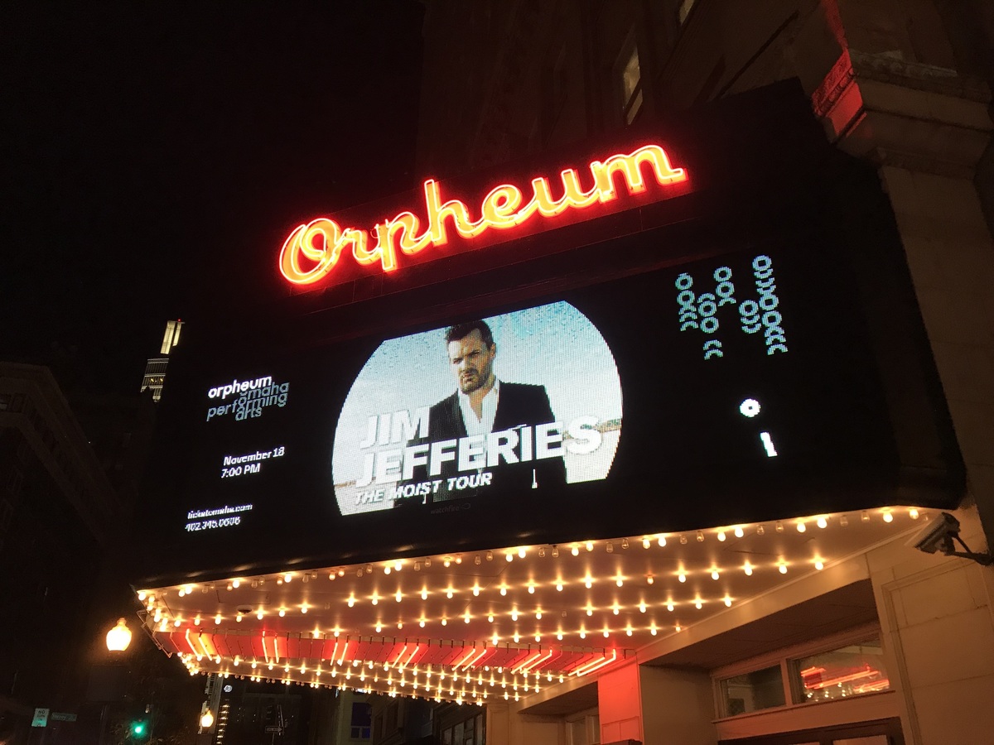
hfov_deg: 63.4
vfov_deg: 49.7
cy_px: 372
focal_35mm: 28
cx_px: 497
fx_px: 804
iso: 40
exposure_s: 1/24
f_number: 1.8
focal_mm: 3.99
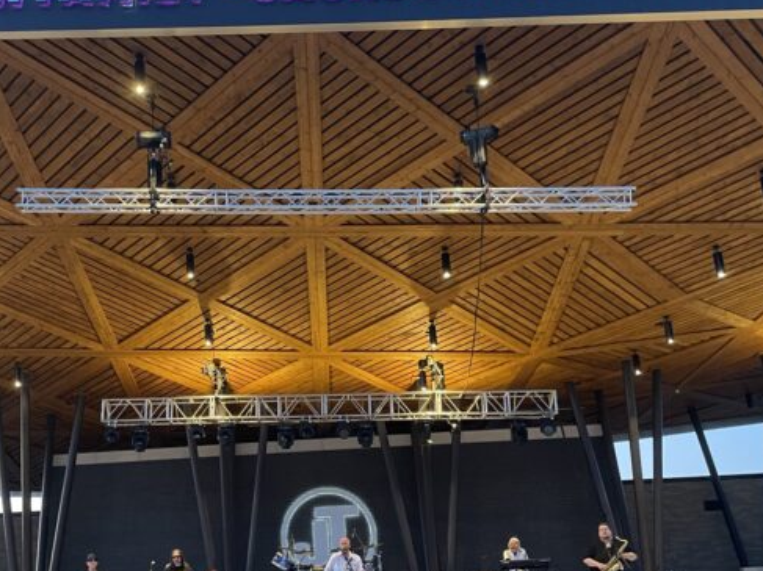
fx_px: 903
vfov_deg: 34.9
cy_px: 357
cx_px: 273
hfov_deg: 45.3
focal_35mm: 41
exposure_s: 1/60
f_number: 1.6
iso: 500
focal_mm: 4.2
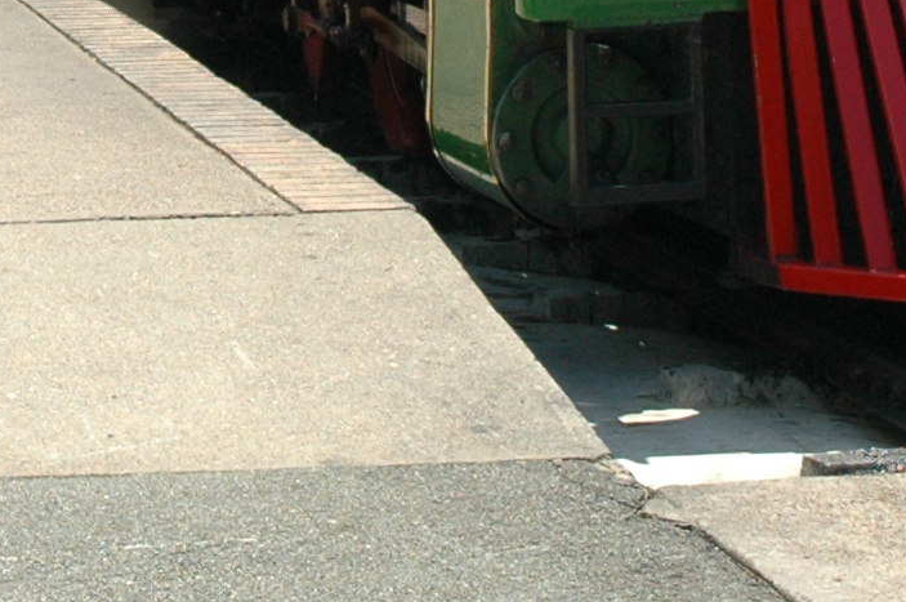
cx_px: 32
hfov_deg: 11.0
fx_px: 4679
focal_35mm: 186
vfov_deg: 7.1
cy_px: -593
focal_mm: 29
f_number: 8
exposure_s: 1/250
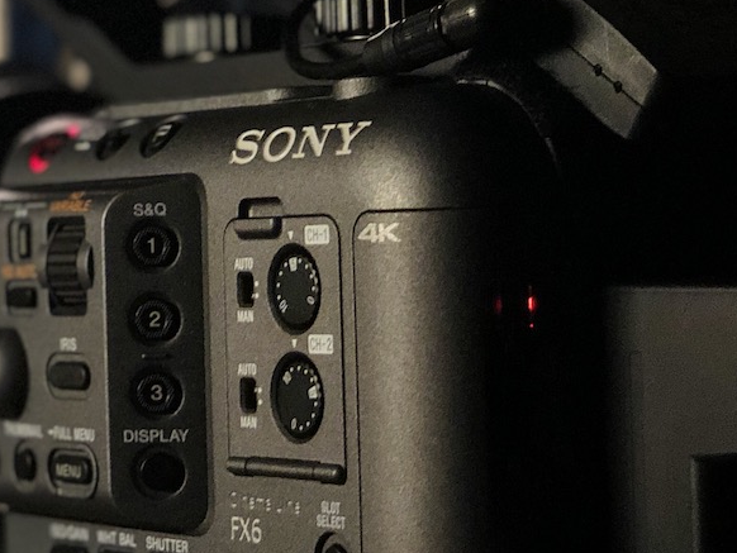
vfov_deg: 11.1
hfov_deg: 14.4
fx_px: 2854
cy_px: 197
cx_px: -29
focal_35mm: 134
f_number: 2.4
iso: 160
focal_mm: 6
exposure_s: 1/24
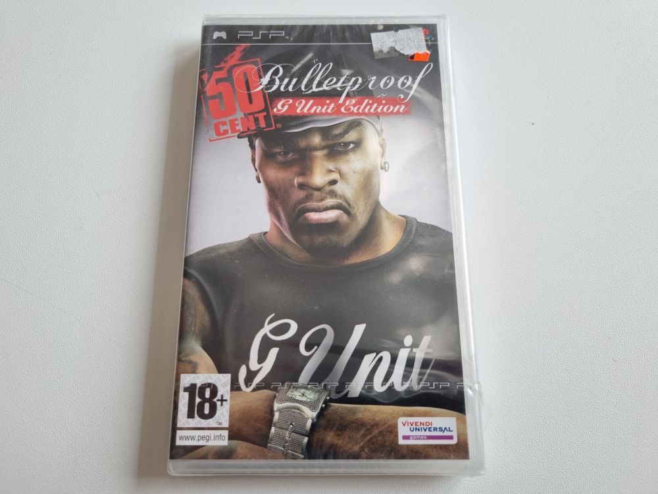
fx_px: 494
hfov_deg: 67.3
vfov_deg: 53.1
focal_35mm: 26
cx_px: 329
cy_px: 247
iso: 80
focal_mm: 5.4
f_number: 1.8
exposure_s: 1/100
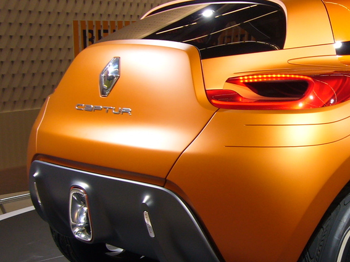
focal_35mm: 71
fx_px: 718
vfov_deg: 20.7
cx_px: 328
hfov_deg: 26.3
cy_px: 156
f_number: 3
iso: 80
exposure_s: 1/80
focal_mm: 5.4
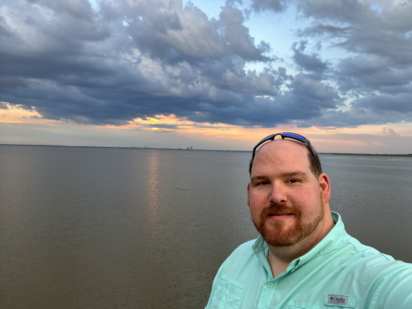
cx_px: 206
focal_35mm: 23
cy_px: 154
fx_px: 274
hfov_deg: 73.9
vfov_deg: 58.9
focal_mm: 2.71
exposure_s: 1/122
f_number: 2.2
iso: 25
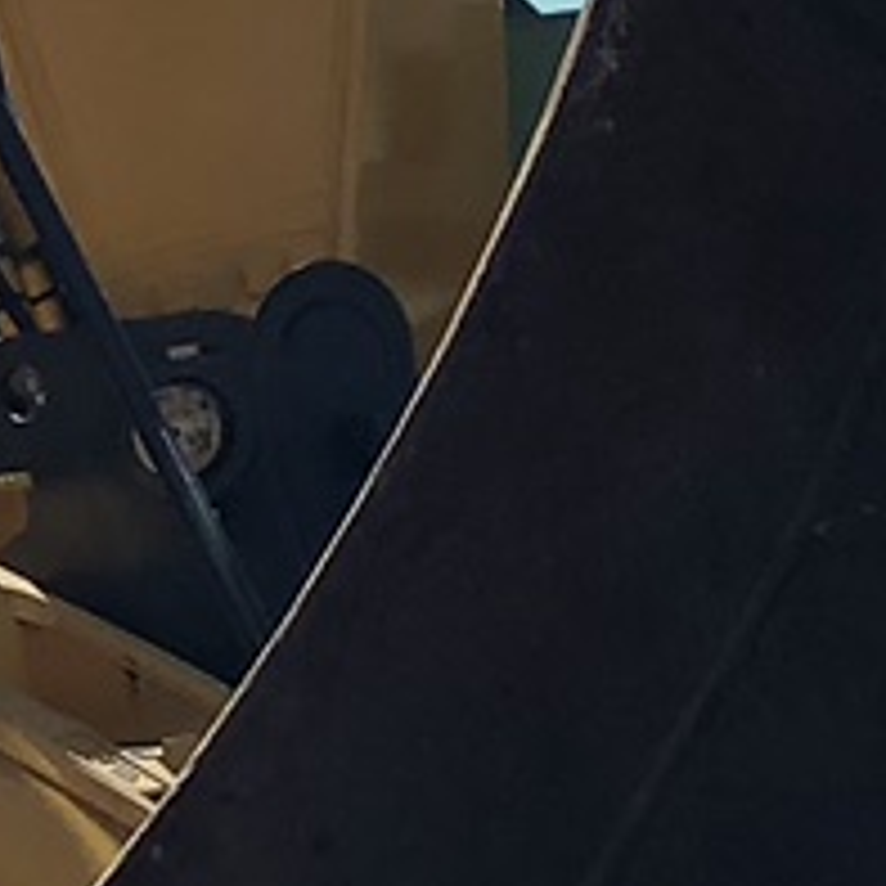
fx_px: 7442
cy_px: -846
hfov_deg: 6.8
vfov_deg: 6.6
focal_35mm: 257
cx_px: 1070
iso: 20
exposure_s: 1/2433
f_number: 1.8
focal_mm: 3.99
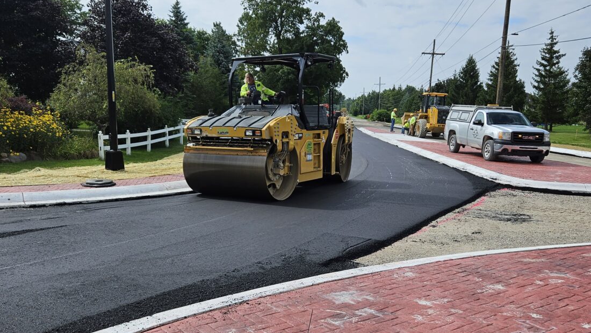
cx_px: 301
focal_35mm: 35
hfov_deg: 56.6
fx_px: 549
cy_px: 194
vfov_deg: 33.7
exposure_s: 1/2897
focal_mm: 5.4
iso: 25
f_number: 1.8
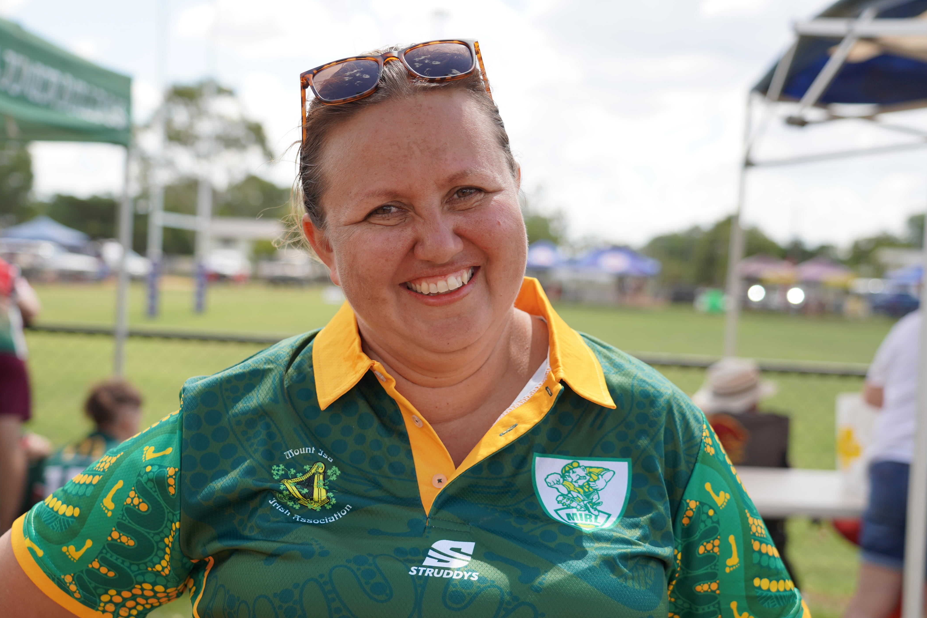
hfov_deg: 35.0
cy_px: 351
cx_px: 433
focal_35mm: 57
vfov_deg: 23.8
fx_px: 1468
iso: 100
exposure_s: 1/400
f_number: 4.5
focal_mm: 48
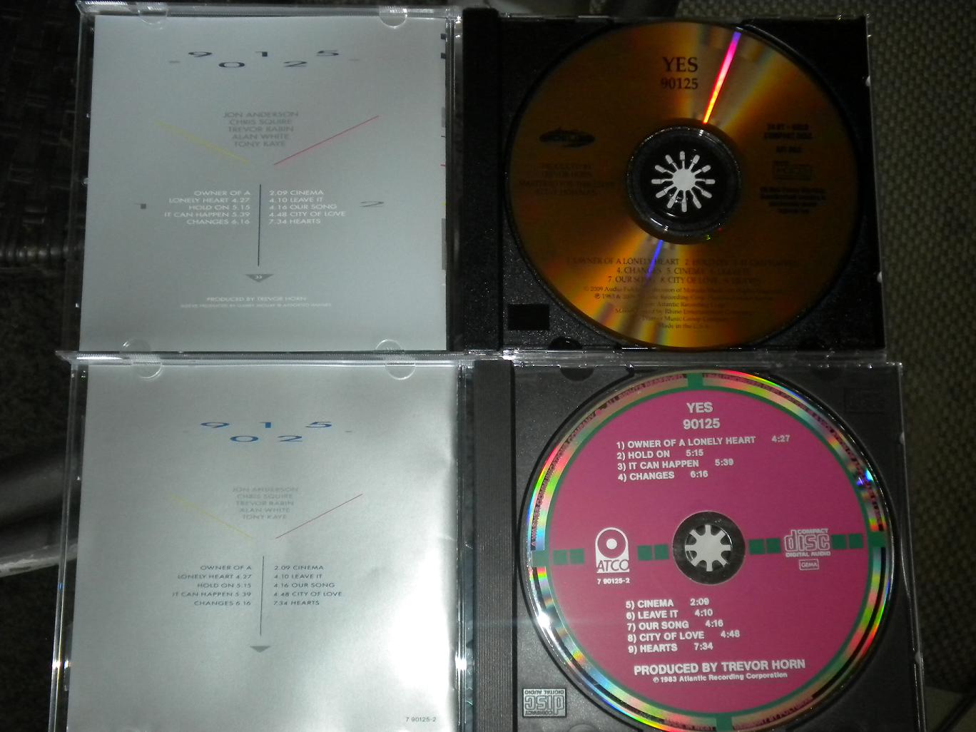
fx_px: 1466
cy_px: 366
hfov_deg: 36.8
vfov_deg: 28.0
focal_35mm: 52
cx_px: 488
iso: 400
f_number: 3.9
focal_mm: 9.3
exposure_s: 1/30
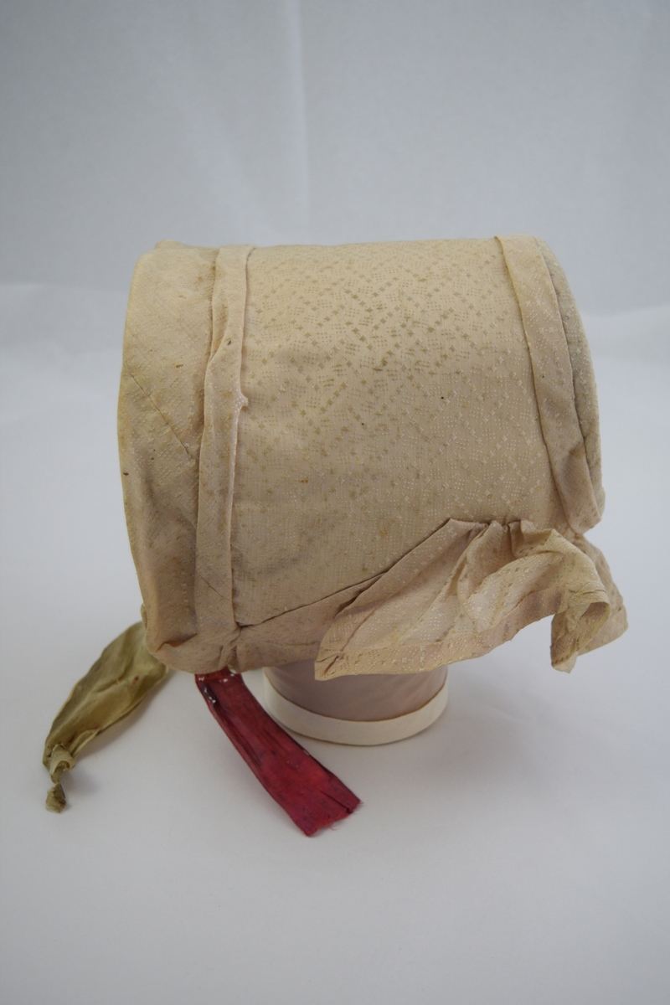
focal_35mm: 44
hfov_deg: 30.8
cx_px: 335
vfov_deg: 45.0
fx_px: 1214
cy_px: 502
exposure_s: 1/60
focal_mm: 29
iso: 400
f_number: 4.2
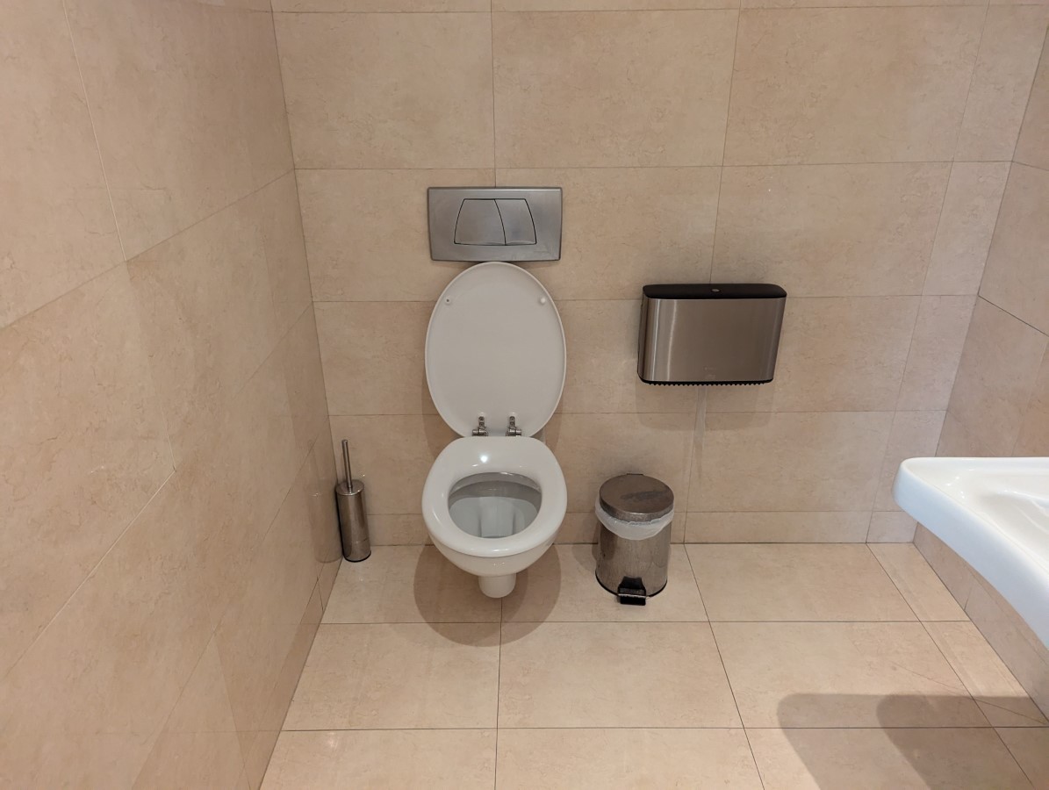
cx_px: 524
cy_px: 395
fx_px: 728
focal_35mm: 24
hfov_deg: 71.5
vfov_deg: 56.9
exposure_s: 1/100
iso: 1456
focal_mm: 6.81
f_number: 1.85
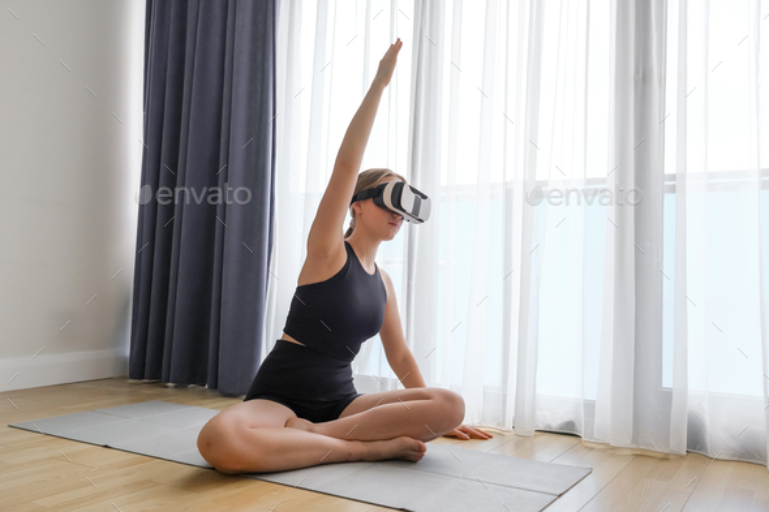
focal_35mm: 31
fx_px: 662
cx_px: 384
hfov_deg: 60.3
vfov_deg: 42.3
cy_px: 256
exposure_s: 1/80
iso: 400
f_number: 3.6
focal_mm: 20.5
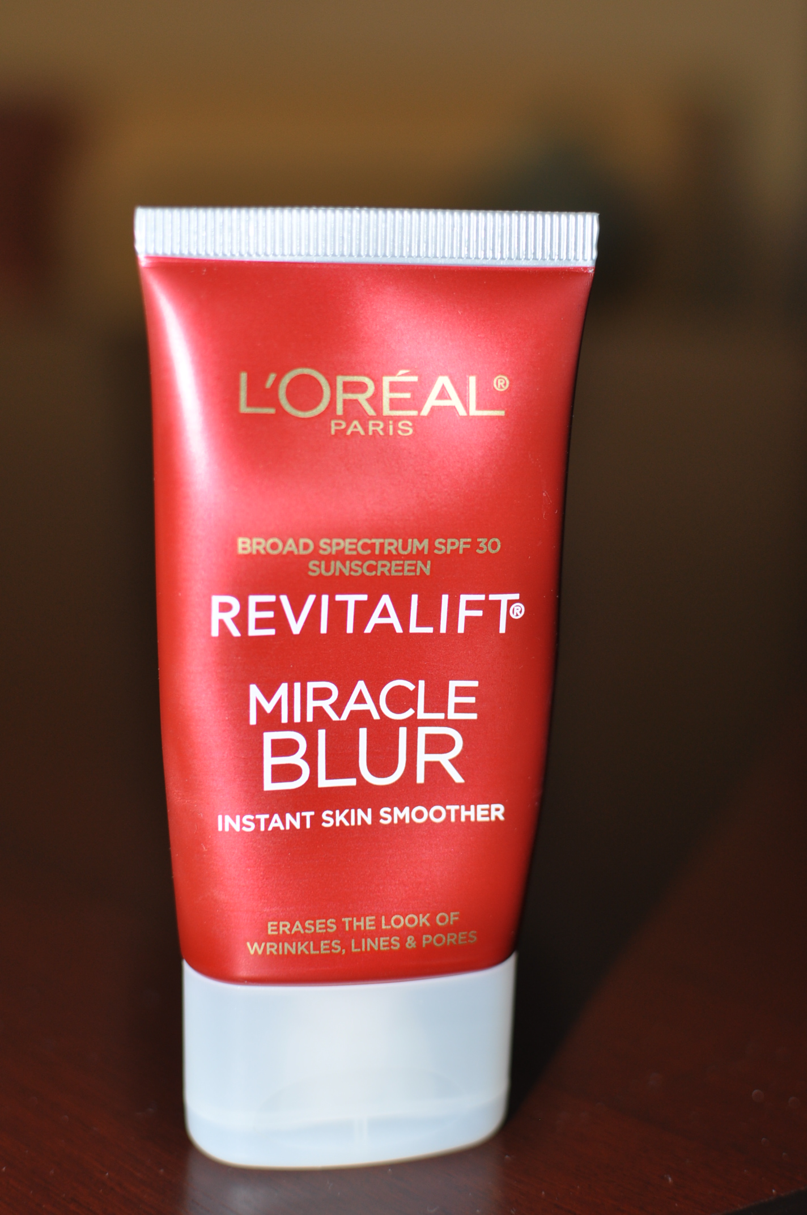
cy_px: 608
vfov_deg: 37.9
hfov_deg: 25.7
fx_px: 1770
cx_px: 404
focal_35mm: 52
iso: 200
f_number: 2.8
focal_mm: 35
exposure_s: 1/60
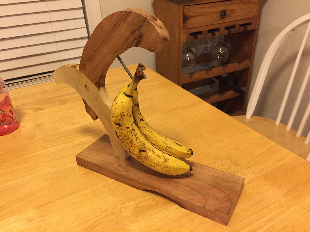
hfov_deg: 61.7
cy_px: 116
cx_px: 155
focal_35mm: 29
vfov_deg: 48.2
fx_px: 260
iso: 250
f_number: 2.2
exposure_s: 1/15
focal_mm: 4.15
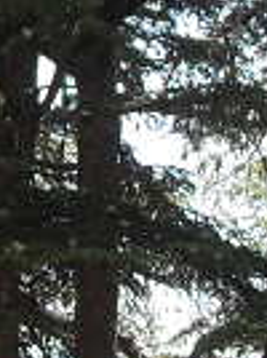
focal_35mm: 283
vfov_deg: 7.0
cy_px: 248
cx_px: 168
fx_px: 2920
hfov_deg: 5.2
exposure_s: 1/180
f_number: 2.8
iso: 80
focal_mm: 6.3
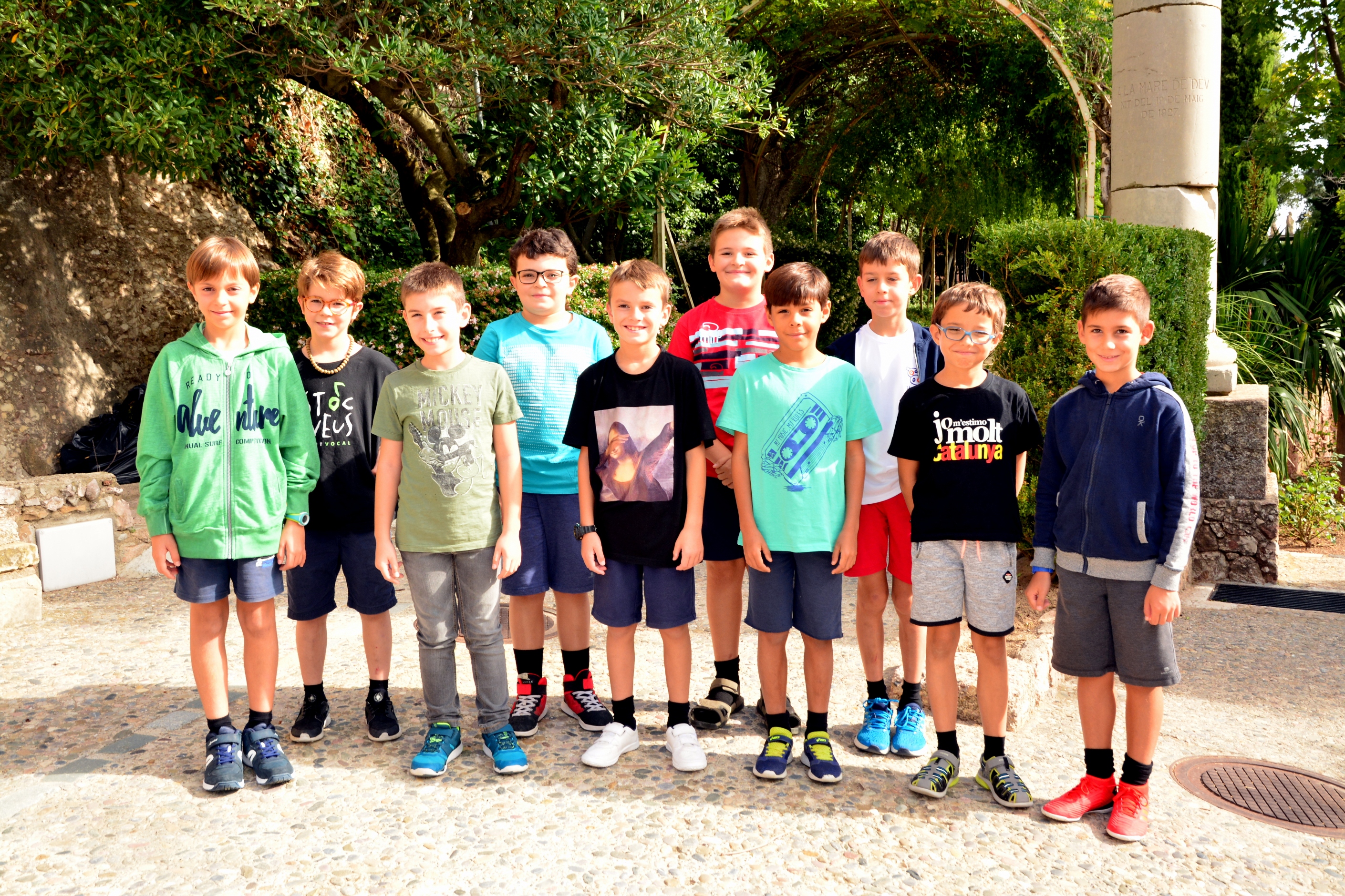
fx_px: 1233
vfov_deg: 40.0
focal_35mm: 33
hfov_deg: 57.2
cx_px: 672
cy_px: 448
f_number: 7.1
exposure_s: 1/125
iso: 320
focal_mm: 22
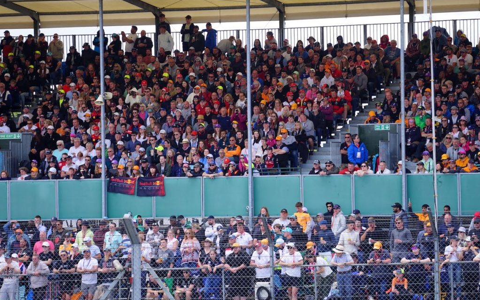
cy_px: 146
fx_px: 2760
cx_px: 240
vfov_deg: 6.2
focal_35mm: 211
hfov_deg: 9.9
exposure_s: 1/250
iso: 160
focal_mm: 206
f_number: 5.6
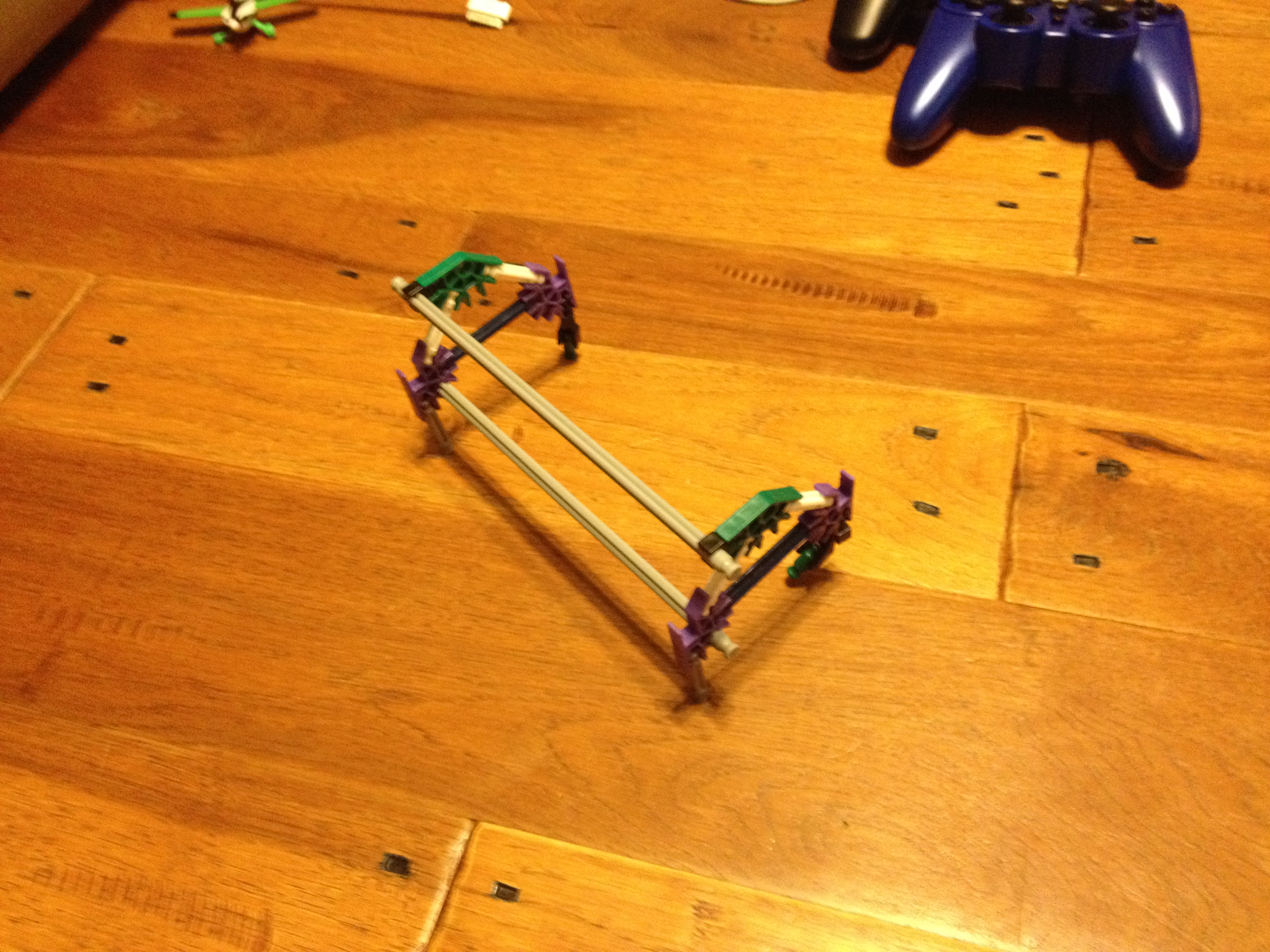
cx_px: 635
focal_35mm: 35
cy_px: 476
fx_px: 1284
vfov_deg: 40.7
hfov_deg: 52.6
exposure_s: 1/15
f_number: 2.4
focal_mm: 4.28
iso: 400
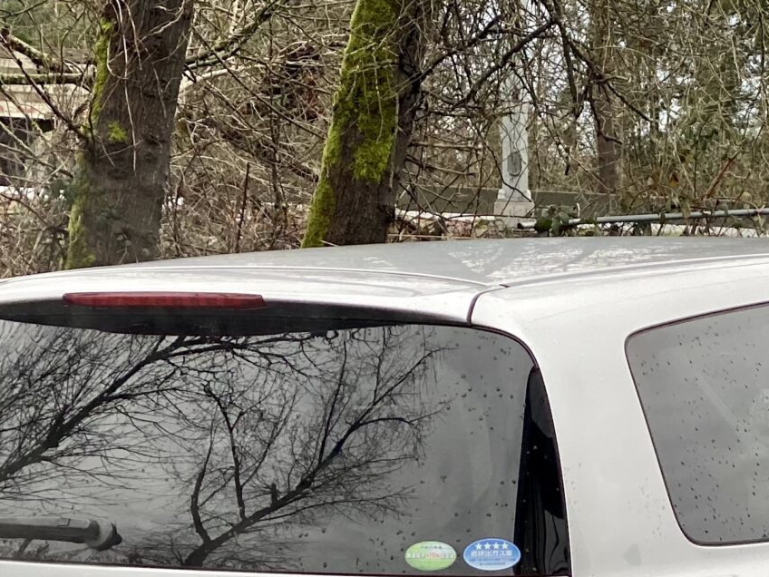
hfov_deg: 12.5
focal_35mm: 157
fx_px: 3488
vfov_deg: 9.4
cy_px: 637
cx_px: 579
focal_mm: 6
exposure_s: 1/122
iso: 40
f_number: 2
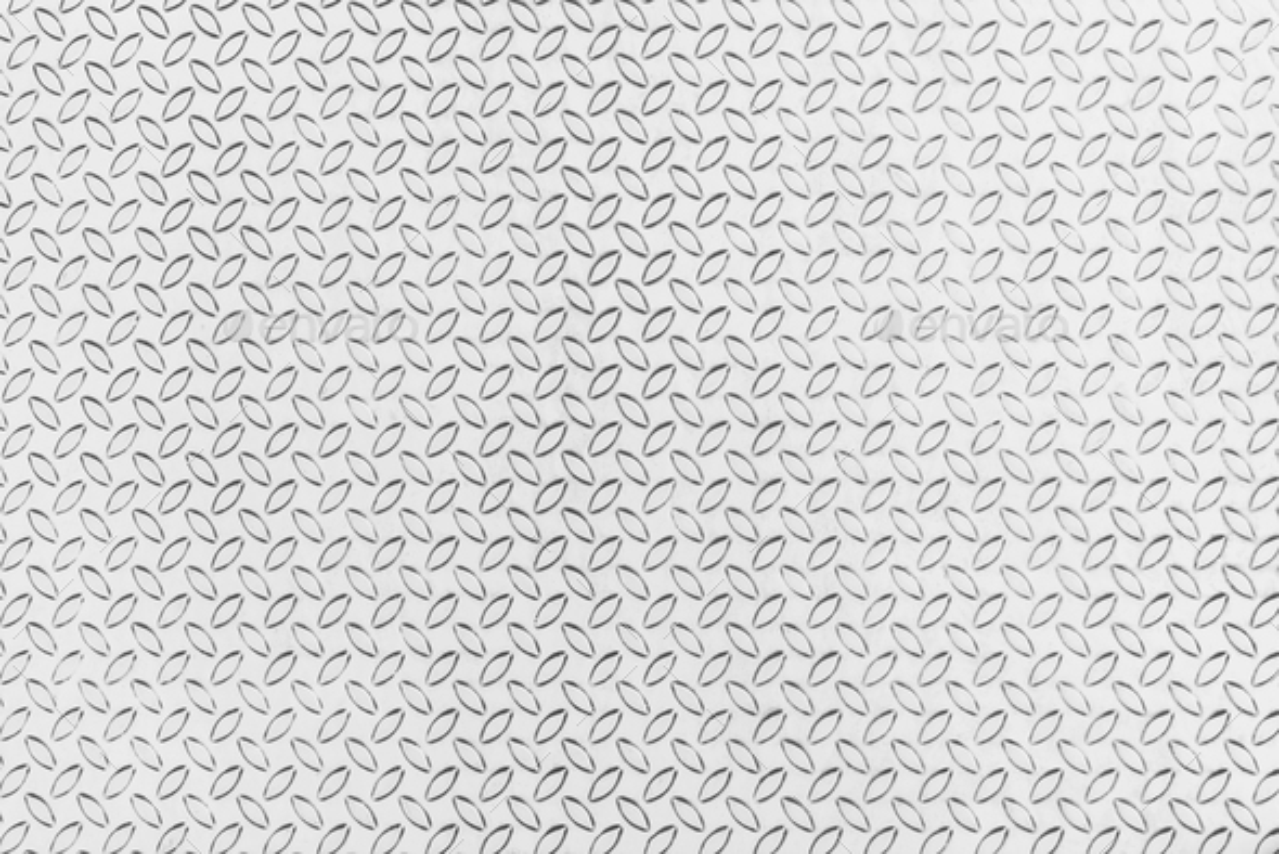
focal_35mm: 46
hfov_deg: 42.7
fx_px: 1635
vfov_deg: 29.3
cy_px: 427
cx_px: 640
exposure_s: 1/200
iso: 640
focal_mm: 46
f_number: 6.3
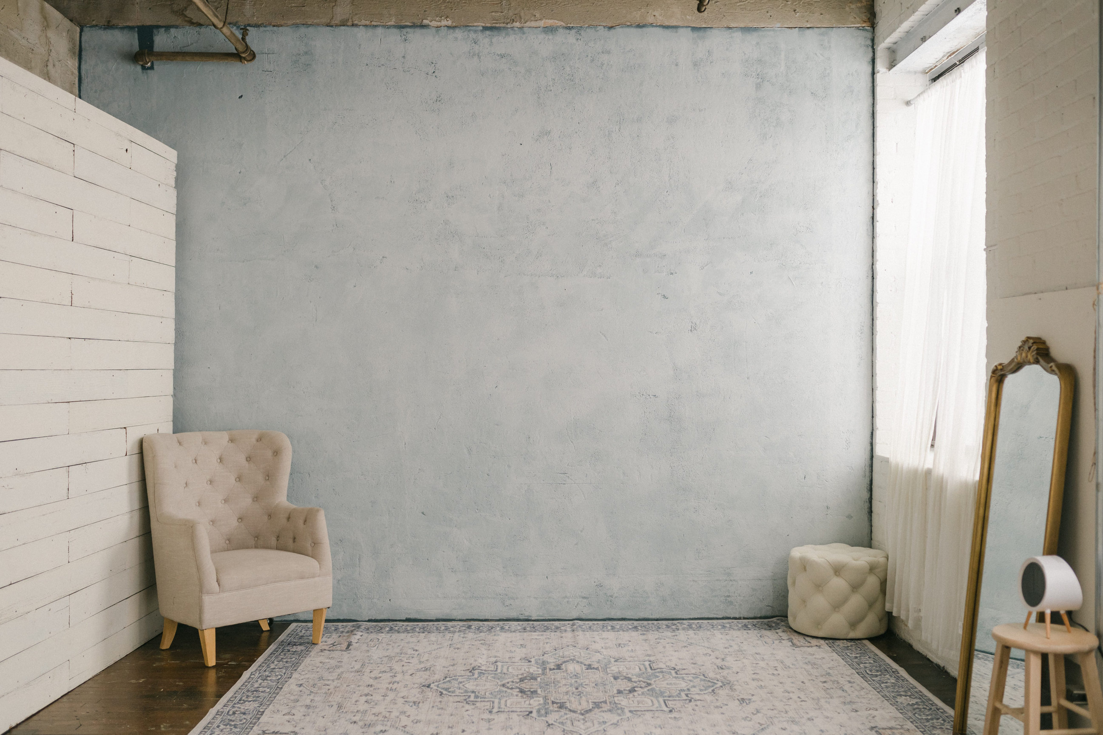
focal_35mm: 35
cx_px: 552
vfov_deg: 37.9
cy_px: 368
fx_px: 1072
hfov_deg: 54.4
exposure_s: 1/250
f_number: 2.2
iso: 800
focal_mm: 35
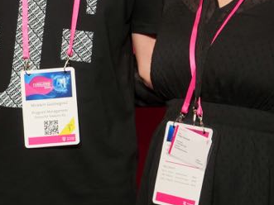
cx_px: 129
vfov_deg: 8.7
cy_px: -74
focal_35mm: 167
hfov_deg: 11.8
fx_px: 1321
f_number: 3.4
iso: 200
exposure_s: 1/125
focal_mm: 23
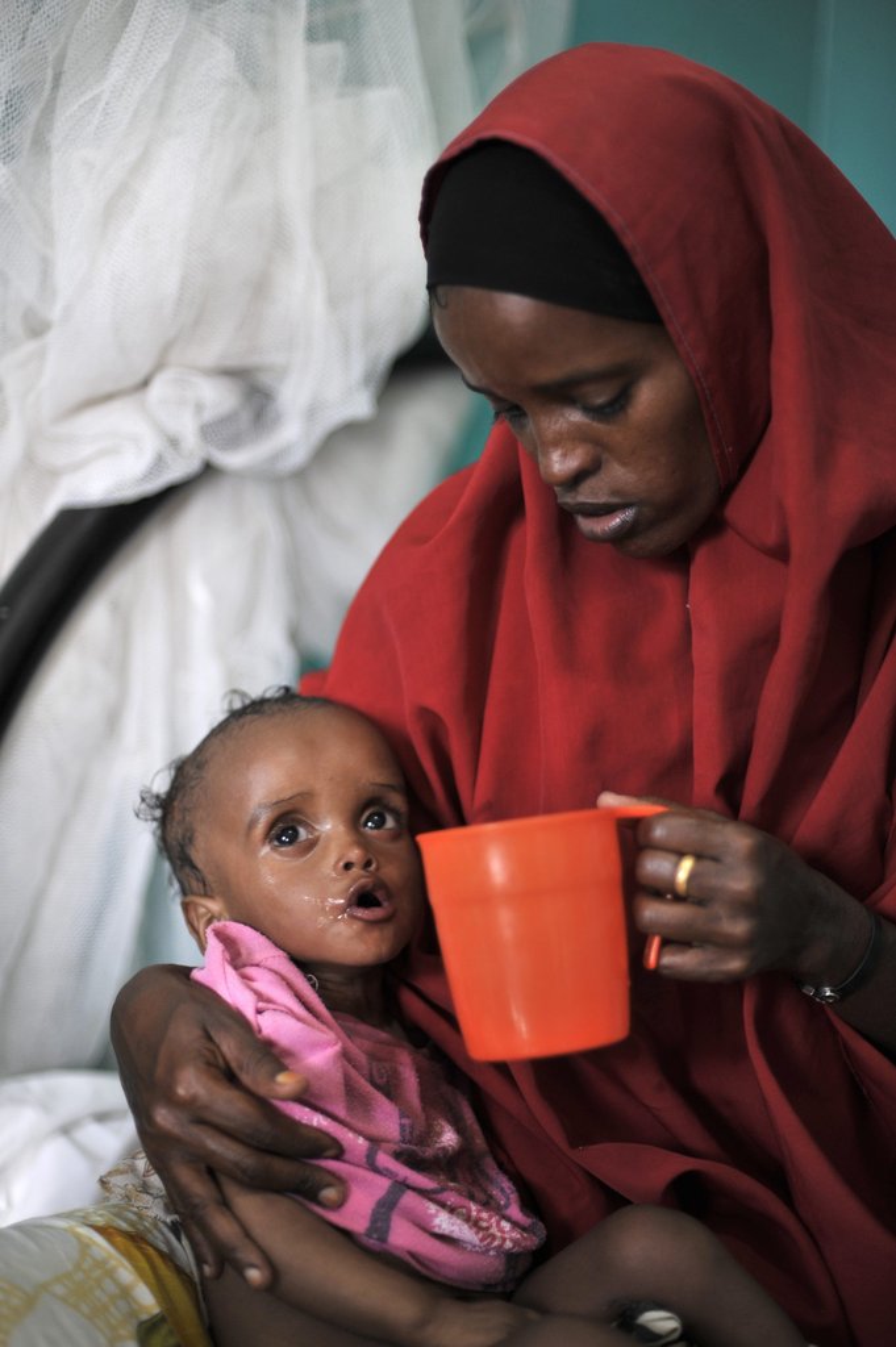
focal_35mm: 50
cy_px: 674
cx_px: 448
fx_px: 1870
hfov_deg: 26.9
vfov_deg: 39.6
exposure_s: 1/100
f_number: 1.4
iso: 400
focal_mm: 50
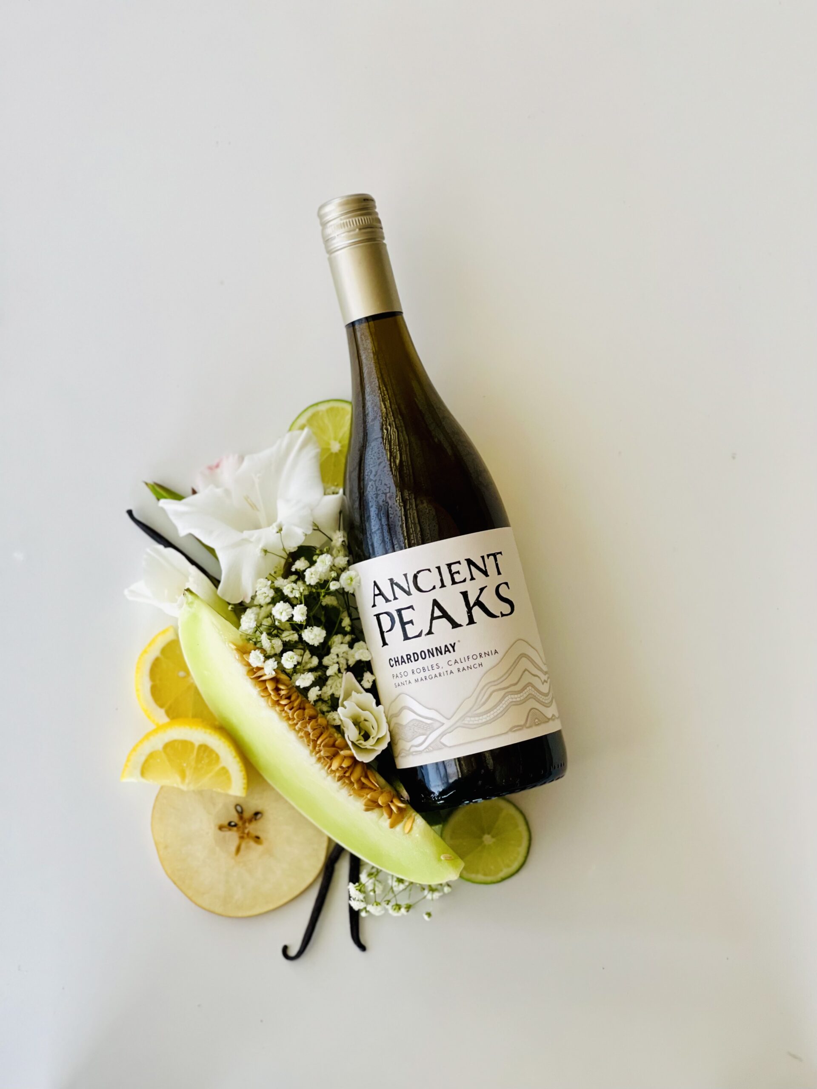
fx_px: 2014
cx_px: 408
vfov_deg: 30.3
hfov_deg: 22.9
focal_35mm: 64
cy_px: 544
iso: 125
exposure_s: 1/121
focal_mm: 7.5
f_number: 2.2
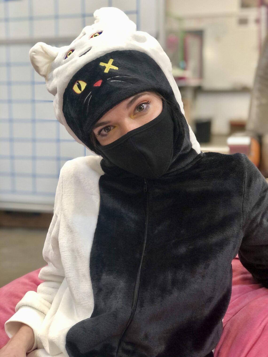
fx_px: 588
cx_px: 134
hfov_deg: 25.7
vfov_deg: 33.8
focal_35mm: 57
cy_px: 178
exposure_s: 1/30
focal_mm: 6.6
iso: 100
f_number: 2.8
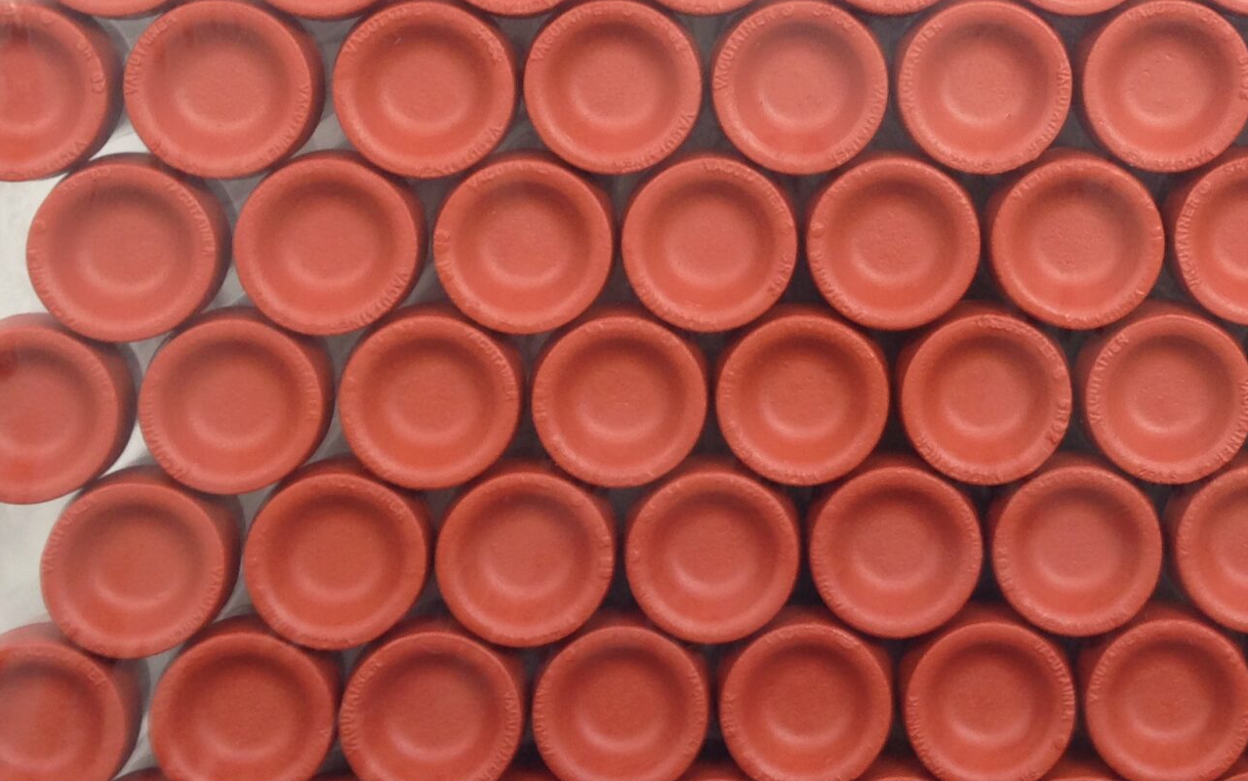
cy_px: 104
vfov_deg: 18.4
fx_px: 2381
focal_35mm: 70
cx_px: 888
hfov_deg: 29.0
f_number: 2.4
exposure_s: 1/20
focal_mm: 4.12
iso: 64
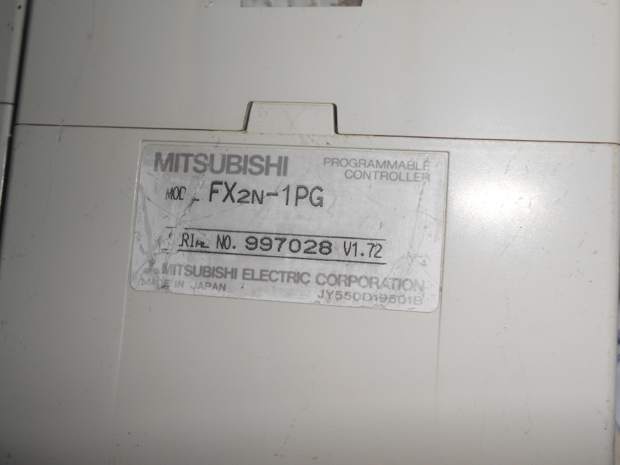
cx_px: 310
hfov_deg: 56.8
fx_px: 573
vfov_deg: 44.2
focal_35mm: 32
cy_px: 232
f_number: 8.8
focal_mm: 5.8
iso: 80
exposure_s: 1/25
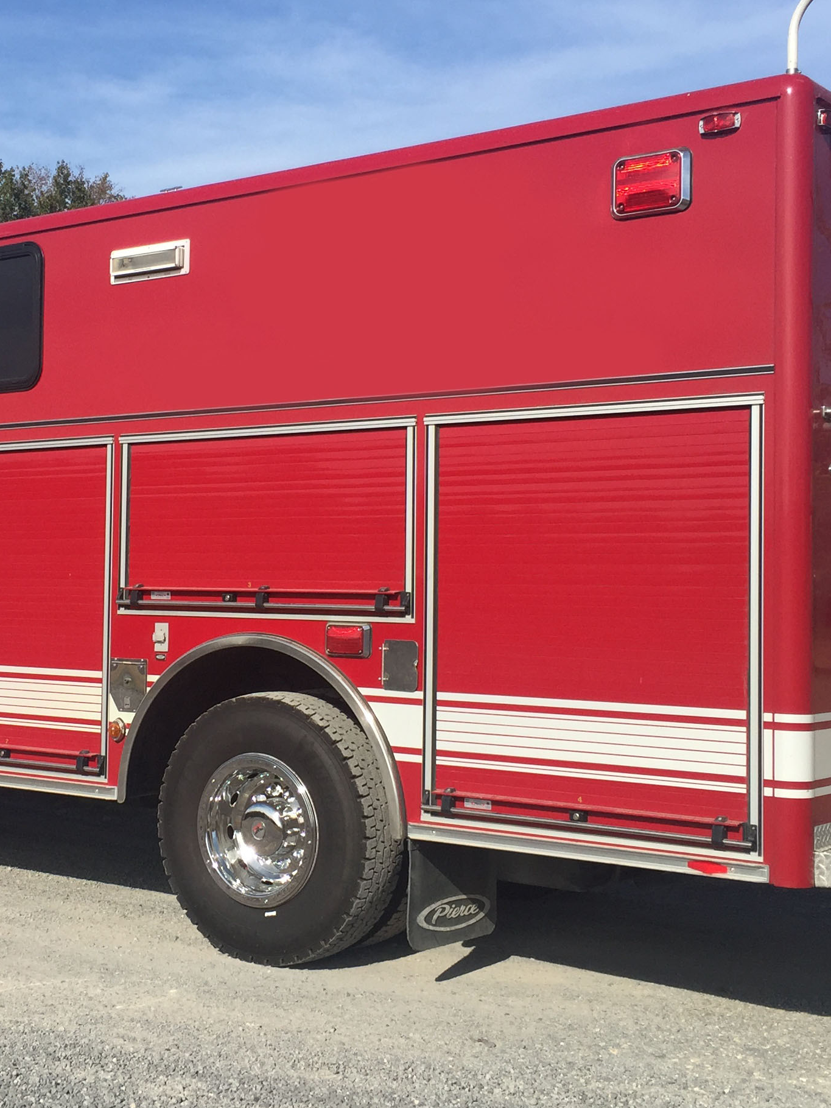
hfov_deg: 27.7
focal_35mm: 52
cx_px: 212
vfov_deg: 36.8
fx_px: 1664
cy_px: 511
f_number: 2.2
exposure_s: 1/2083
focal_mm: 4.15
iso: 32
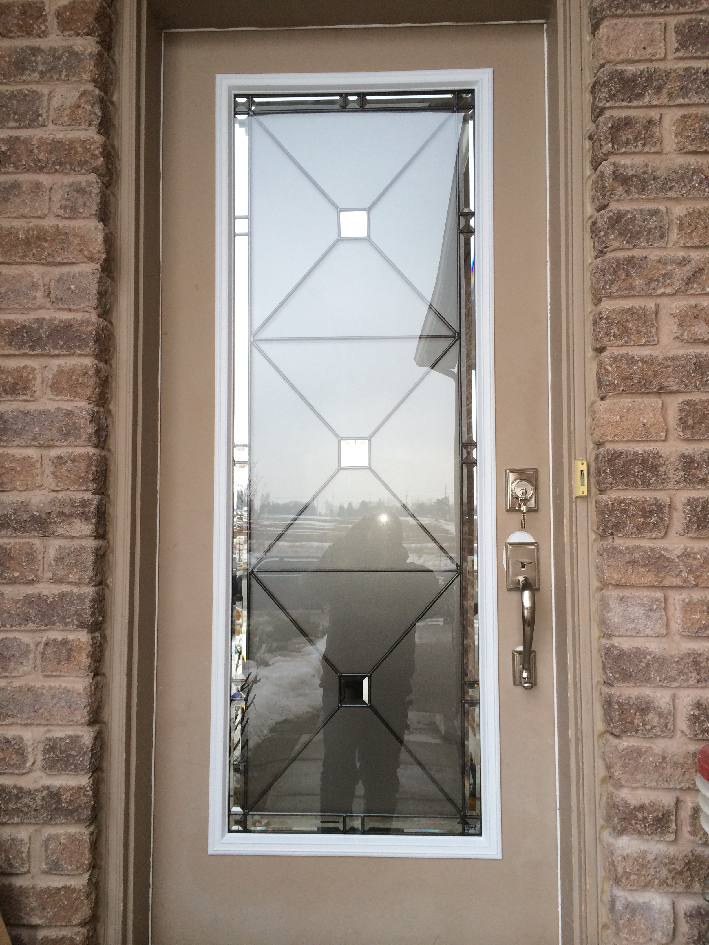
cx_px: 354
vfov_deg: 60.0
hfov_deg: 46.8
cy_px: 472
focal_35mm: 30
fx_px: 819
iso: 64
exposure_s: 1/120
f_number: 2.2
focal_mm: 4.12
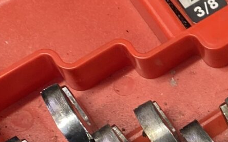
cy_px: 87
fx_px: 987
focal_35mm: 159
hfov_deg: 11.5
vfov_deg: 8.2
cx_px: 496
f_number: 1.8
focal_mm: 4.25
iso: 80
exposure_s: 1/60
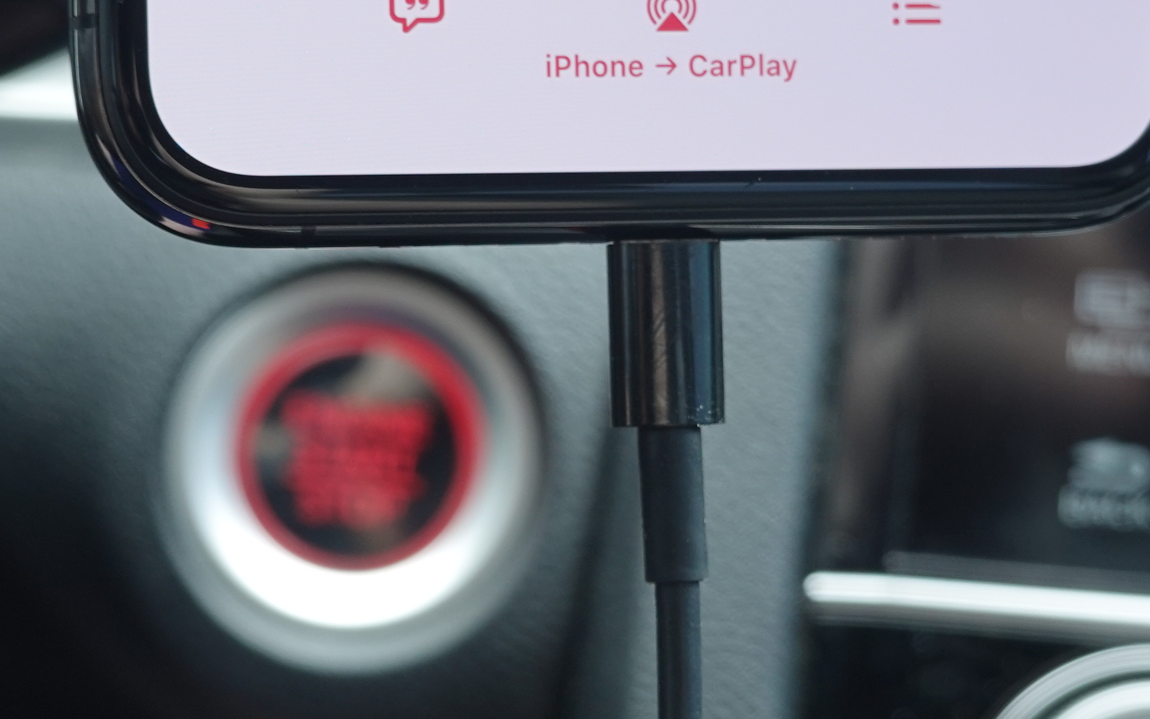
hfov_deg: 17.4
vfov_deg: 10.9
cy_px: 338
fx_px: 3761
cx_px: 555
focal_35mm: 120
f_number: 4
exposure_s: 1/60
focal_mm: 18.24
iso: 125
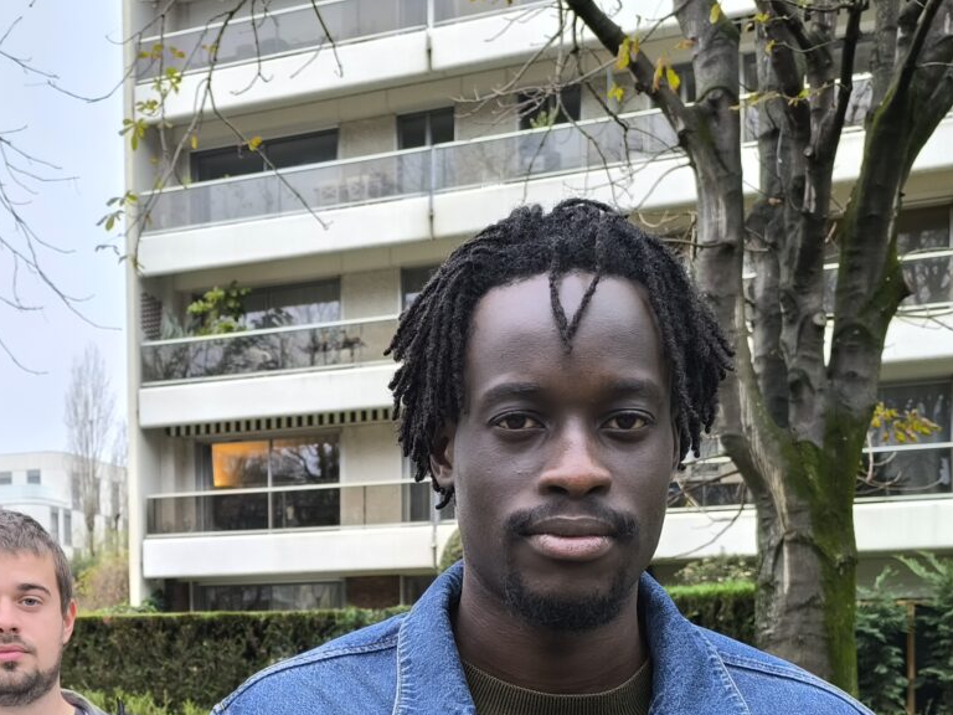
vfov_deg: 30.0
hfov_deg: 40.5
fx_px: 1266
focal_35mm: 46
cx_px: 282
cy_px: 665
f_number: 1.65
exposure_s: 1/100
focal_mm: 6.14
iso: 200
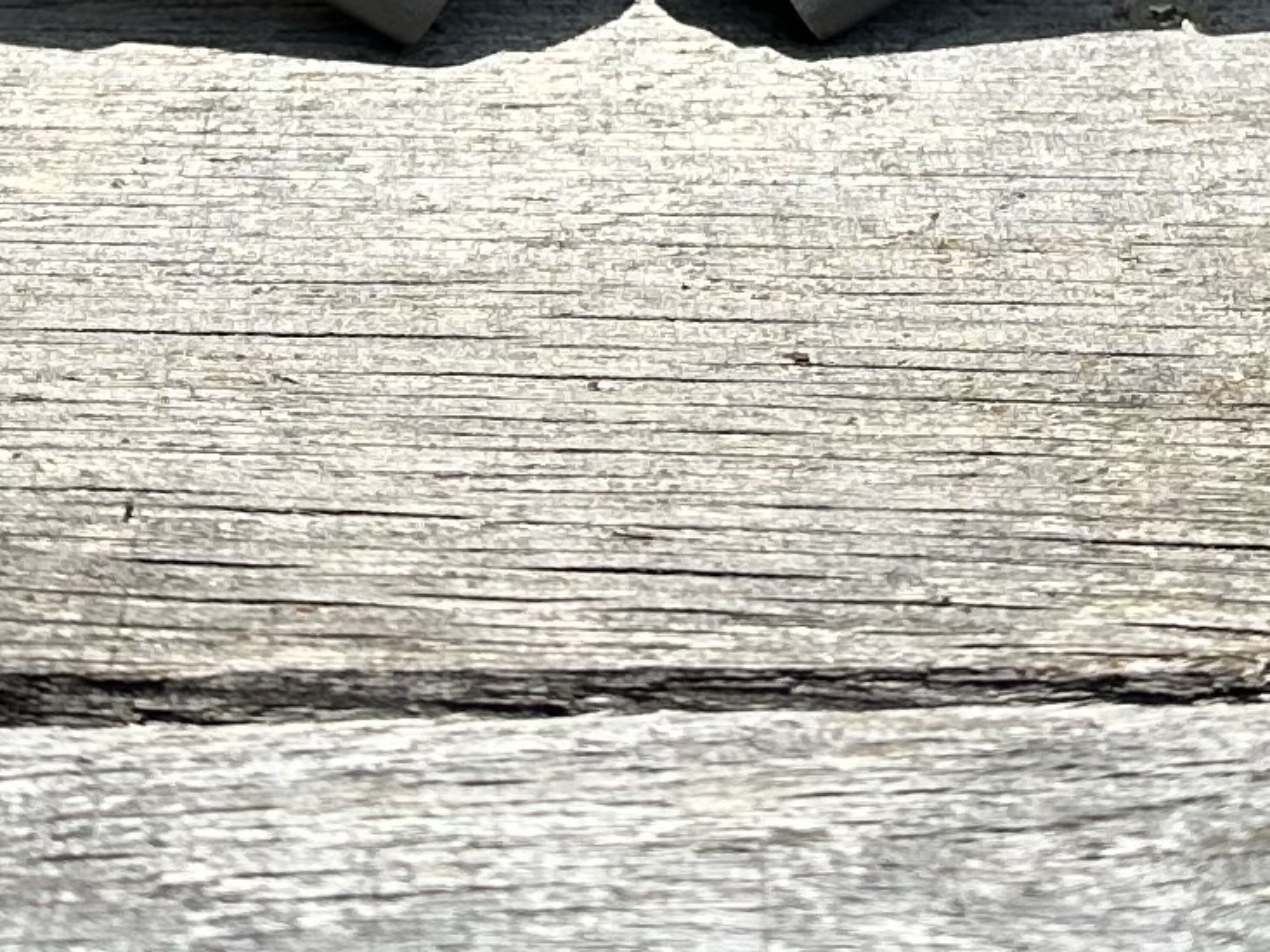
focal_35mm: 132
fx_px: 4844
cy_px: -573
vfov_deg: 10.7
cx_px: 667
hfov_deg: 14.9
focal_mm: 6.86
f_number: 1.78
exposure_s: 1/3155
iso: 80
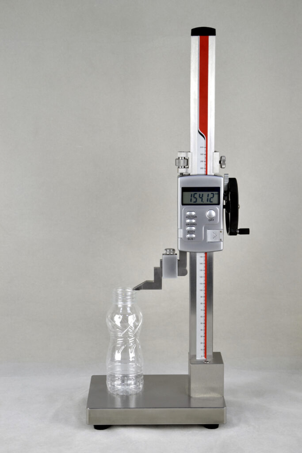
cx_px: 151
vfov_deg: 27.0
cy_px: 226
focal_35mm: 75
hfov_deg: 18.2
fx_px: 943
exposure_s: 1/30
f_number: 4.2
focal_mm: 50
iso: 200
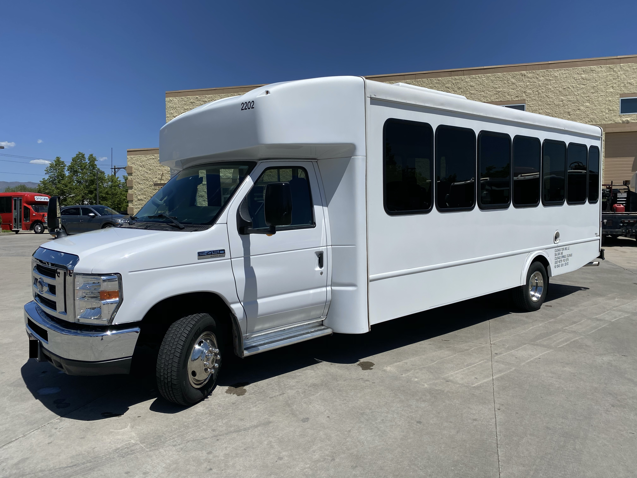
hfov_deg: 67.3
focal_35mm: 26
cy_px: 239
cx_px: 318
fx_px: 478
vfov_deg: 53.1
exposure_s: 1/6098
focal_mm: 4.25
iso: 32
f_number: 1.8
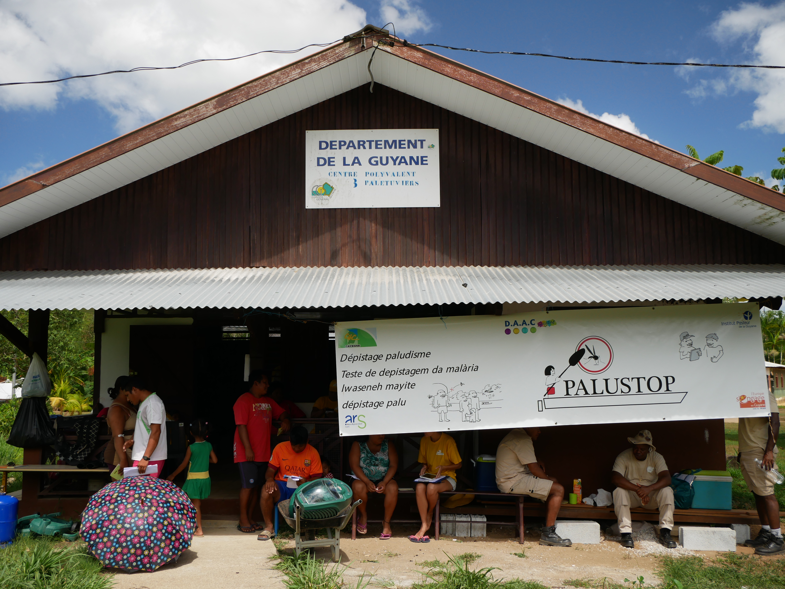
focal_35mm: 34
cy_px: 294
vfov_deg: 41.8
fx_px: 771
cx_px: 392
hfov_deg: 53.9
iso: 200
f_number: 6.3
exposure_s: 1/250
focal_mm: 17
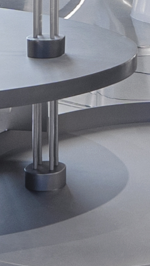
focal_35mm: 194
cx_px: 171
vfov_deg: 10.5
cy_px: -186
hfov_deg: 6.2
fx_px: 1371
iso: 50
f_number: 5
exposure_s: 1/40
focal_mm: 16
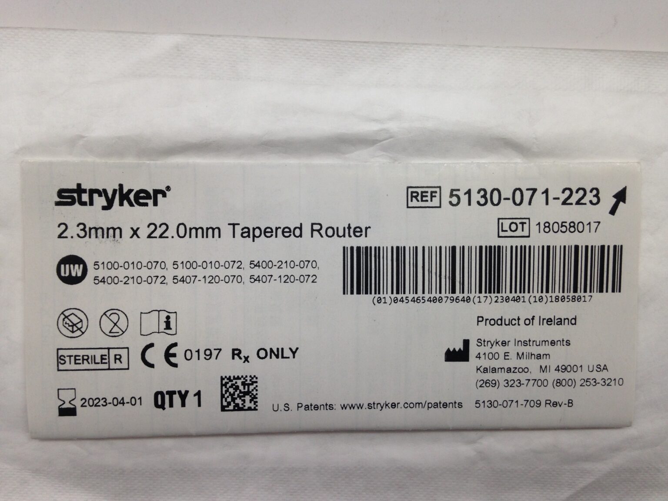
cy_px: 250
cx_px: 334
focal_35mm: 33
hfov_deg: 55.4
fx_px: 637
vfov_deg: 42.9
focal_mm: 4.12
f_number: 2.4
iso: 50
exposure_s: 1/60
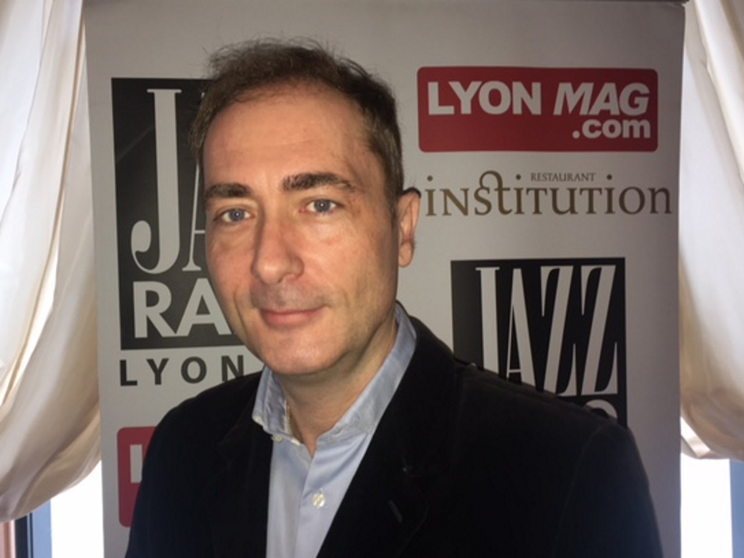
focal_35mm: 29
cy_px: 279
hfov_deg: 61.7
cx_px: 372
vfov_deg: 48.2
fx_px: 623
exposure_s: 1/20
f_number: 2.2
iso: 50
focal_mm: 4.15
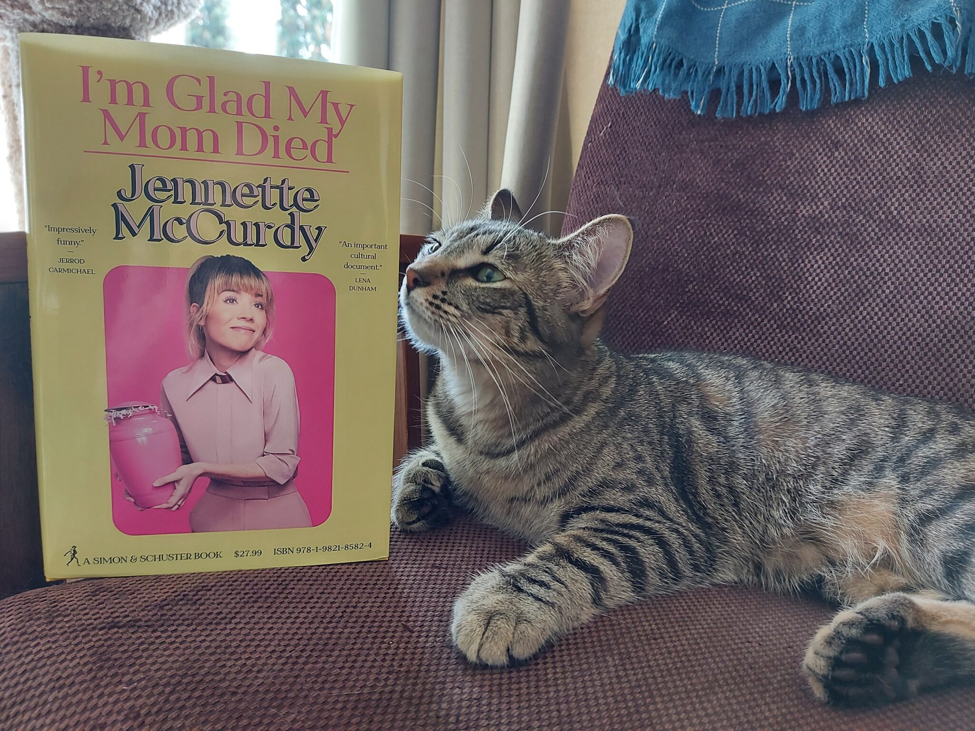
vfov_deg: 56.8
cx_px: 488
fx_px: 676
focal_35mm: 24
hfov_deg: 71.6
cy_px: 366
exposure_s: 1/60
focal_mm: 5.23
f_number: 1.8
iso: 200
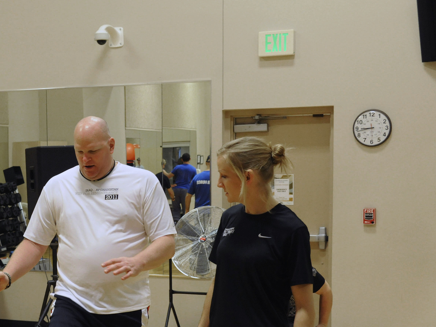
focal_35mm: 80
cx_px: 73
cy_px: 239
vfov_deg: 18.3
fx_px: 1008
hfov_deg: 24.0
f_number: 5.6
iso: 4000
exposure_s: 1/125
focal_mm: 45
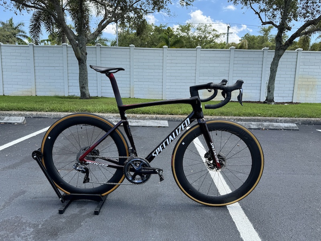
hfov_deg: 71.6
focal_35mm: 24
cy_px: 120
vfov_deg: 56.8
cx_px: 160
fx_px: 223
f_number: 1.78
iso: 80
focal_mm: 6.76
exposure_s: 1/1094
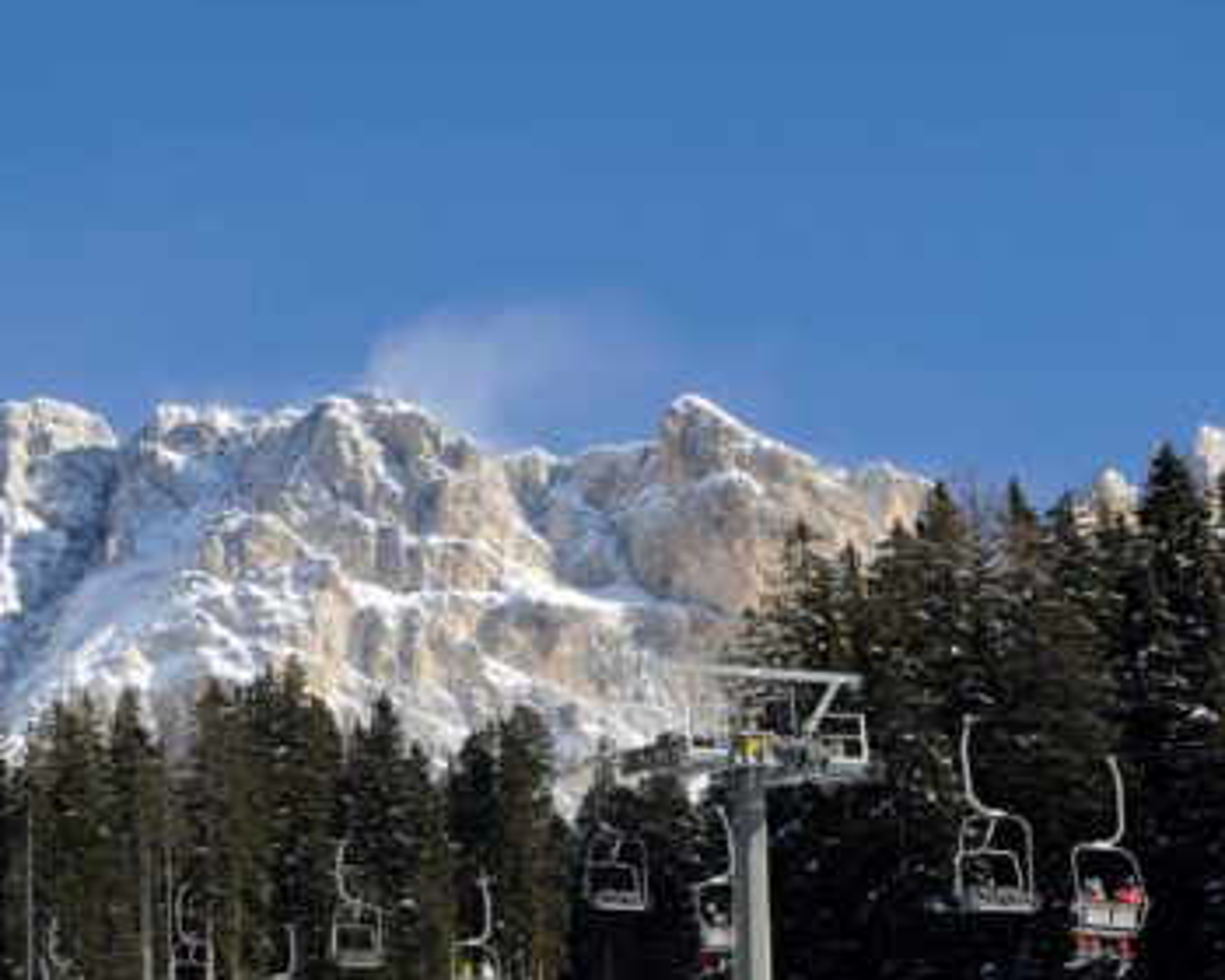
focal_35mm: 124
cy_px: 738
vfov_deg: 12.4
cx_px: 357
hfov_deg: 15.5
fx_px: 4496
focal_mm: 66
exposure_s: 1/1000
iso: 200
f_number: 6.3
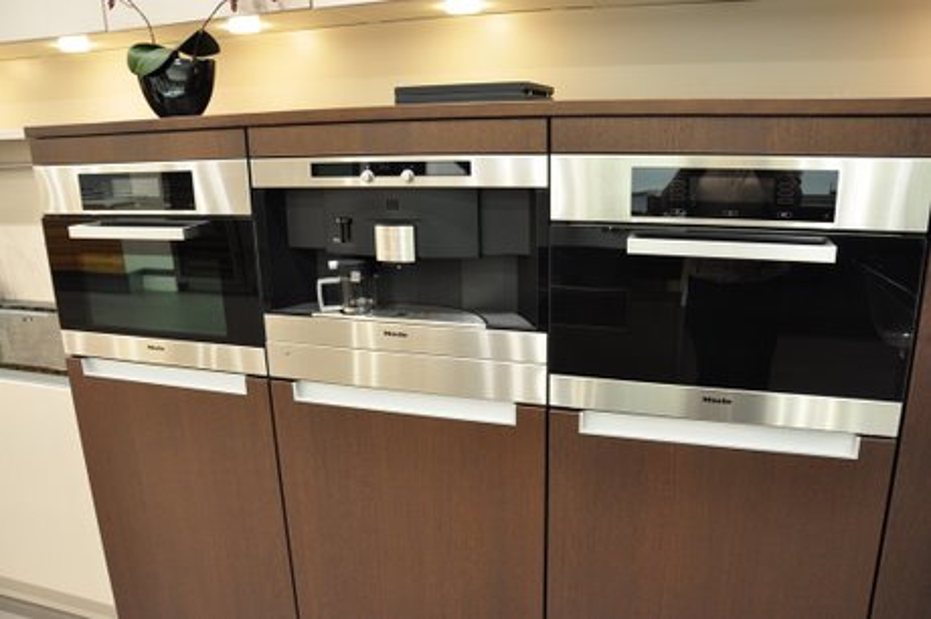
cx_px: 466
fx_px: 698
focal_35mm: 27
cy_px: 310
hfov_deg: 67.4
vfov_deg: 47.9
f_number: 6.3
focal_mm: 18
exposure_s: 1/15
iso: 500
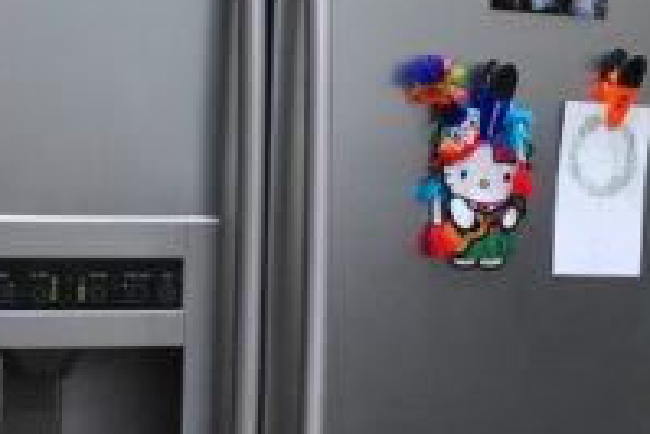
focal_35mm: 170
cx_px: 741
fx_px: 3072
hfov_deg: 11.9
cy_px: 103
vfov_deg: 8.1
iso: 200
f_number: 3.8
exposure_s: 1/10
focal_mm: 22
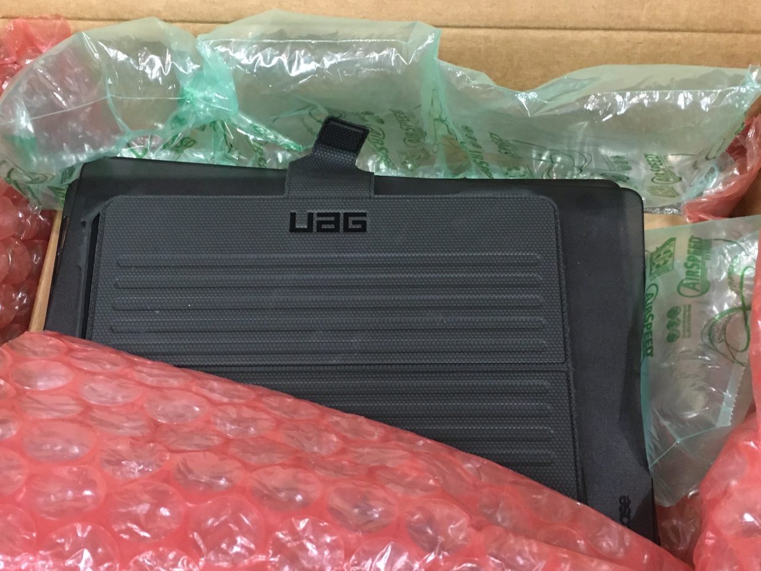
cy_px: 300
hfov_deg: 40.4
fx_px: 1033
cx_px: 362
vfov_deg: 30.9
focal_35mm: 47
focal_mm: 4.15
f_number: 2.2
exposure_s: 1/17
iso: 200
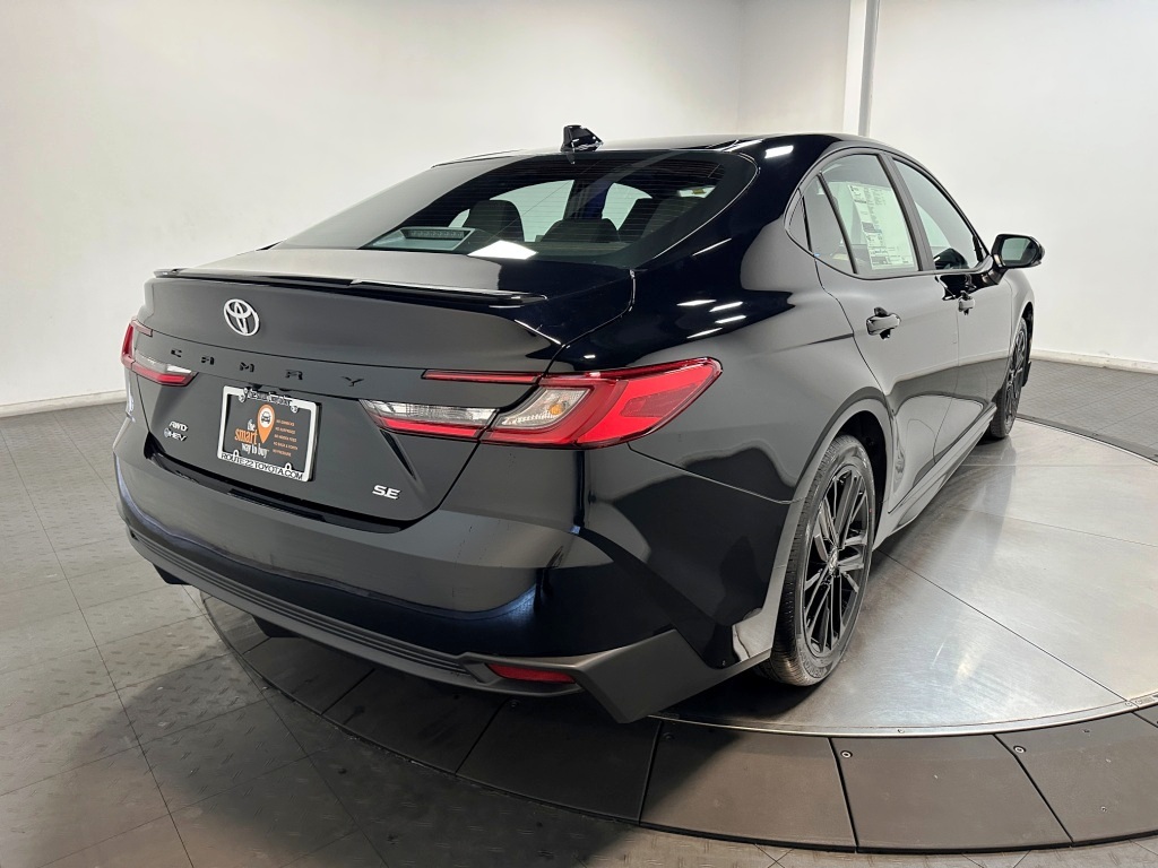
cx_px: 579
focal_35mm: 24
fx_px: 803
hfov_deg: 71.6
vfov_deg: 56.8
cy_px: 434
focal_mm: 6.86
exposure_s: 1/60
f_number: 1.78
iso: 400
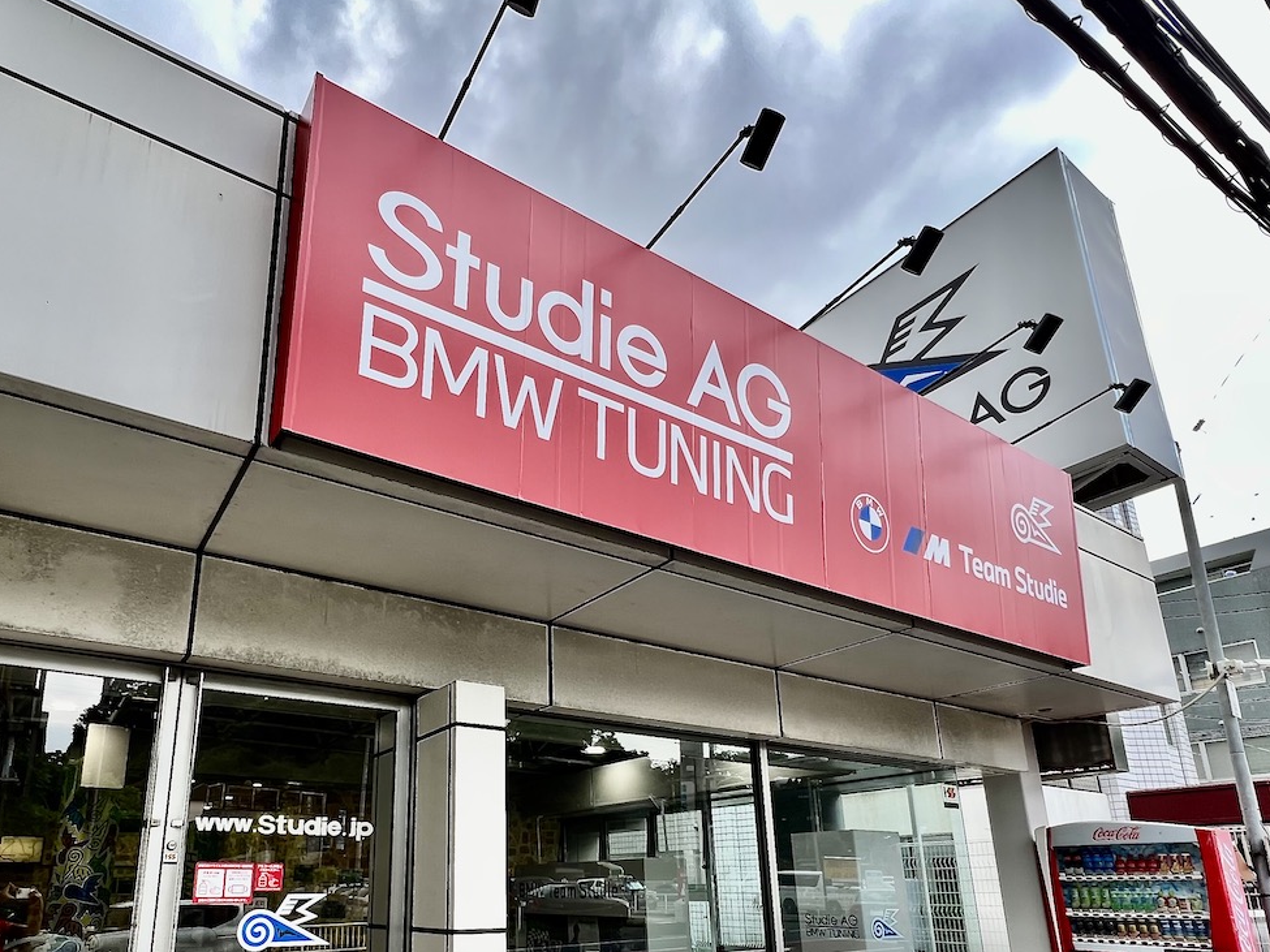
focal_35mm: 20
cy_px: 679
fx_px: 734
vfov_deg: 63.2
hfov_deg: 80.8
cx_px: 512
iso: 32
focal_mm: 1.57
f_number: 1.8
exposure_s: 1/339
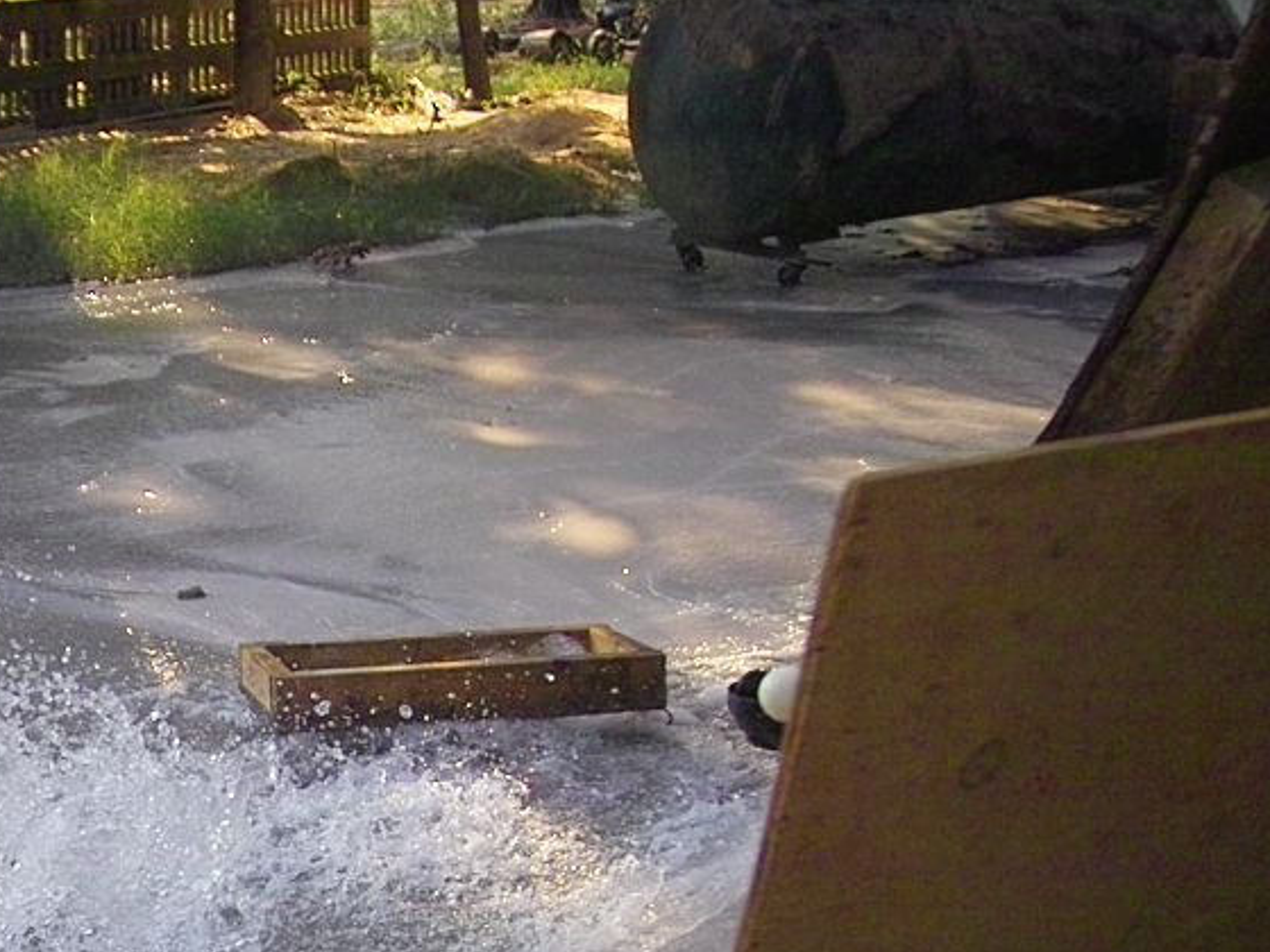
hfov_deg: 24.9
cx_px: 129
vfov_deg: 19.2
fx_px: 2788
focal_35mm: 76
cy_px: 730
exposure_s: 1/1500
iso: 400
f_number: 2.8
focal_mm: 23
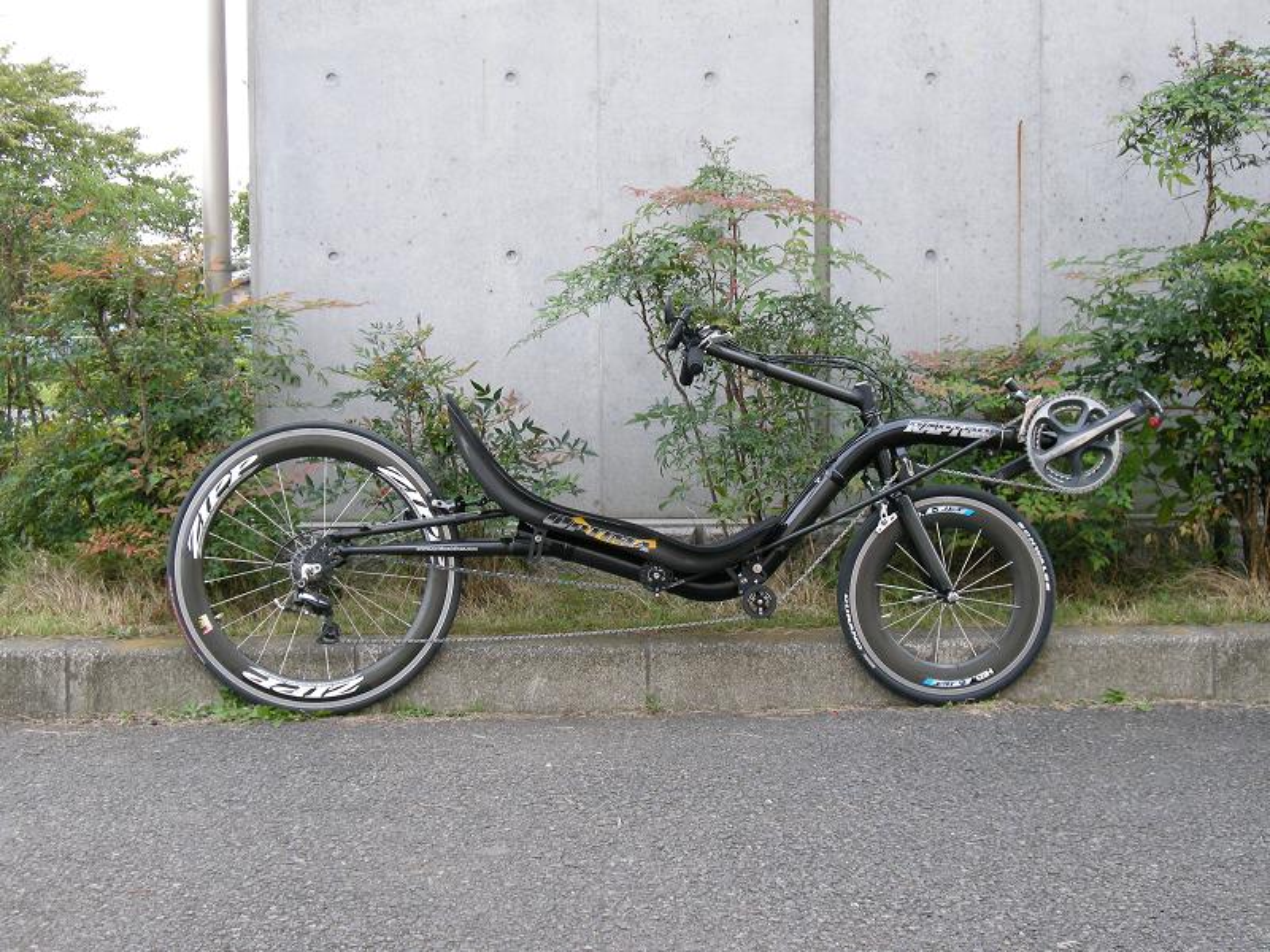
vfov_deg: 32.2
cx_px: 635
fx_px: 1651
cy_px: 476
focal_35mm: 45
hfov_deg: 42.1
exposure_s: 1/29.4
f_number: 3.1
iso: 64
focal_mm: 9.6
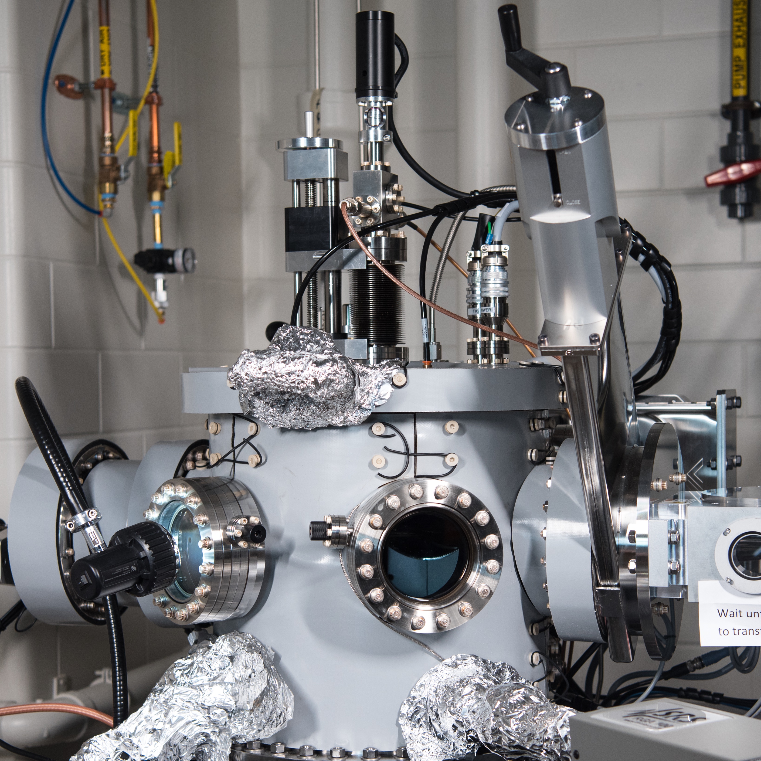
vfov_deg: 24.0
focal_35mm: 72
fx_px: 1791
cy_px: 443
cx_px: 424
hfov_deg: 24.0
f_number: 4.5
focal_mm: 46
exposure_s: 1/60
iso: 400
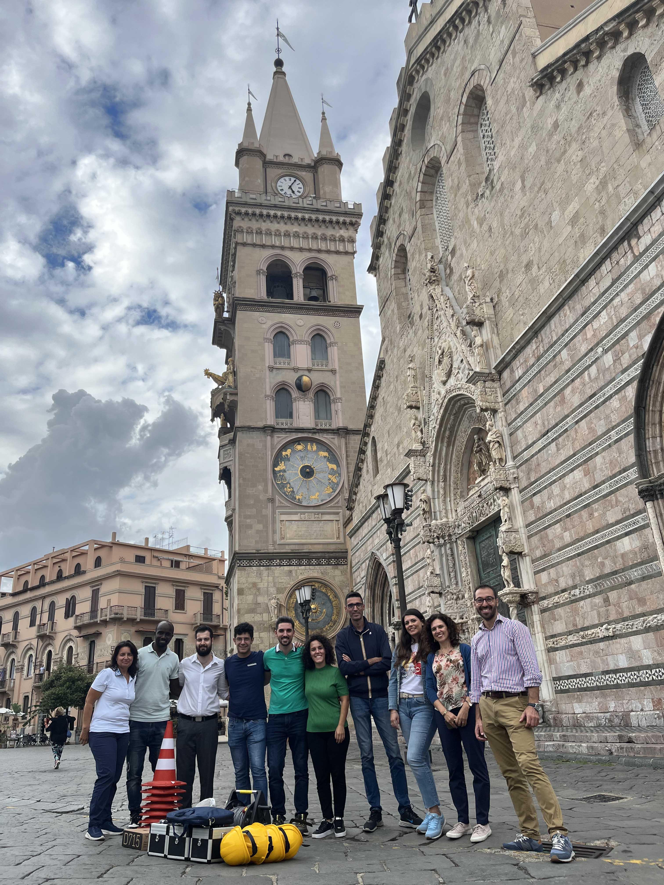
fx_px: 665
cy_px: 442
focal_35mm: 26
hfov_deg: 53.1
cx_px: 332
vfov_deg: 67.3
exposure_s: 1/1372
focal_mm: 5.1
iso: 50
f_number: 1.6
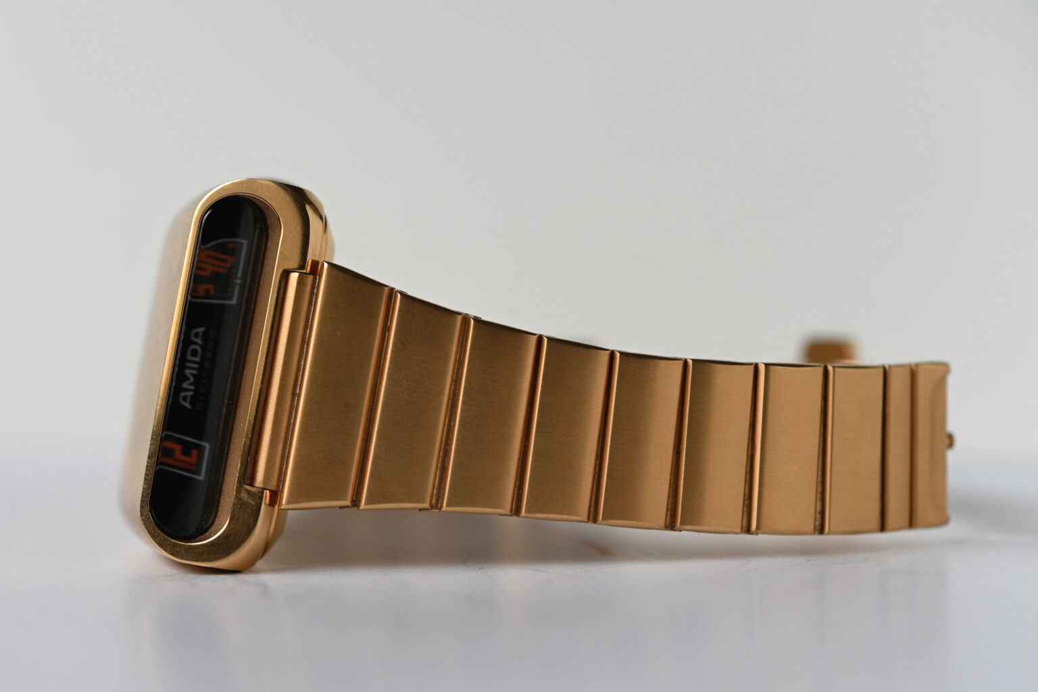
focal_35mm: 60
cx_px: 519
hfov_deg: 33.4
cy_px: 346
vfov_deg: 22.6
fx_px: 1730
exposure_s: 1/125
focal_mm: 60
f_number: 5.6
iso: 400
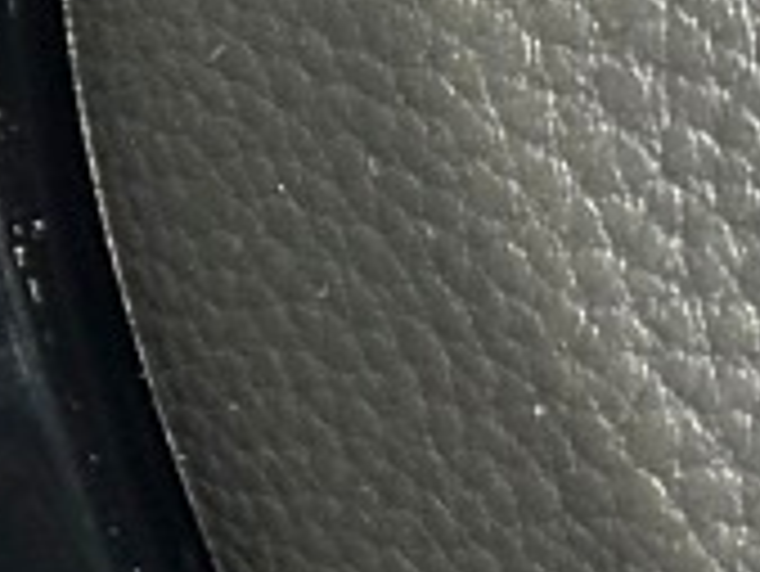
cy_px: -90
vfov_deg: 5.1
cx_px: -863
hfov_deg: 6.6
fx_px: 6372
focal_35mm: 290
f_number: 1.78
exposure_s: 1/40
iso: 400
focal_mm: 6.86
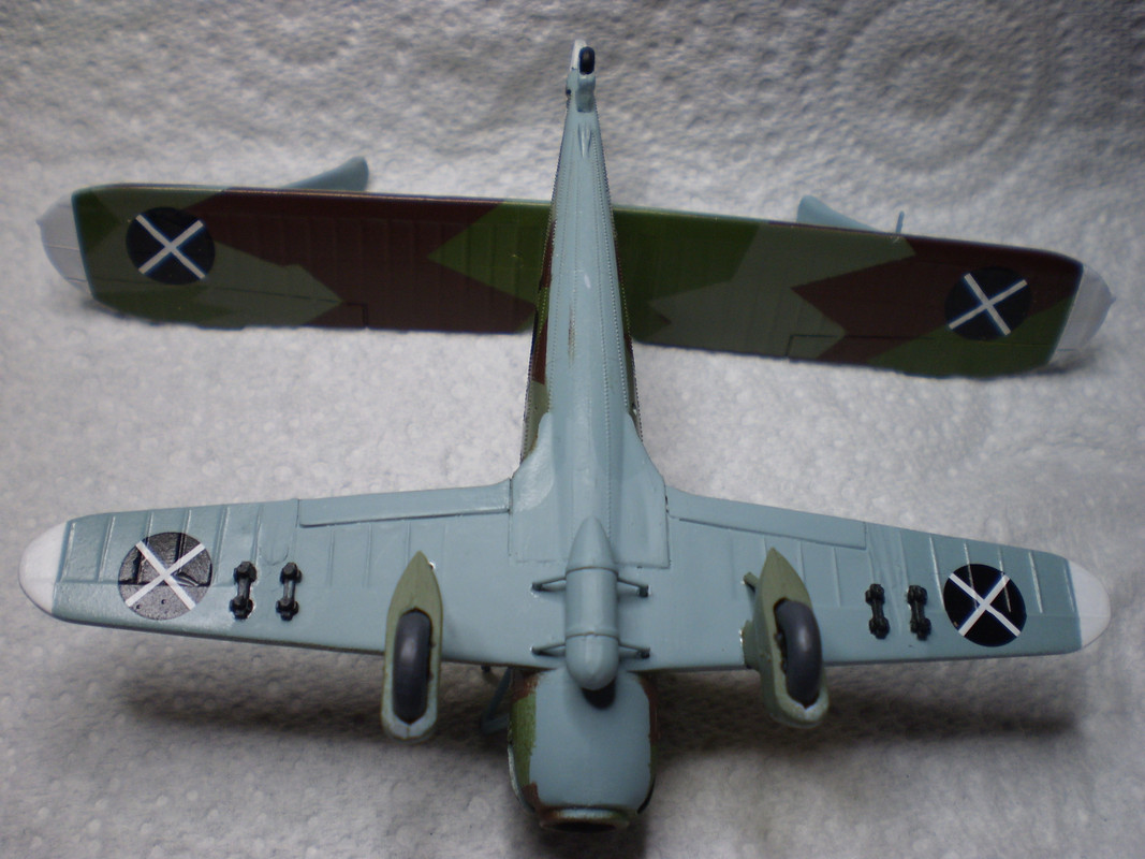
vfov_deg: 39.6
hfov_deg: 51.4
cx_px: 572
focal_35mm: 36
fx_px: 1191
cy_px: 430
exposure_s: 1/50
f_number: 3.1
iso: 64
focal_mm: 6.3
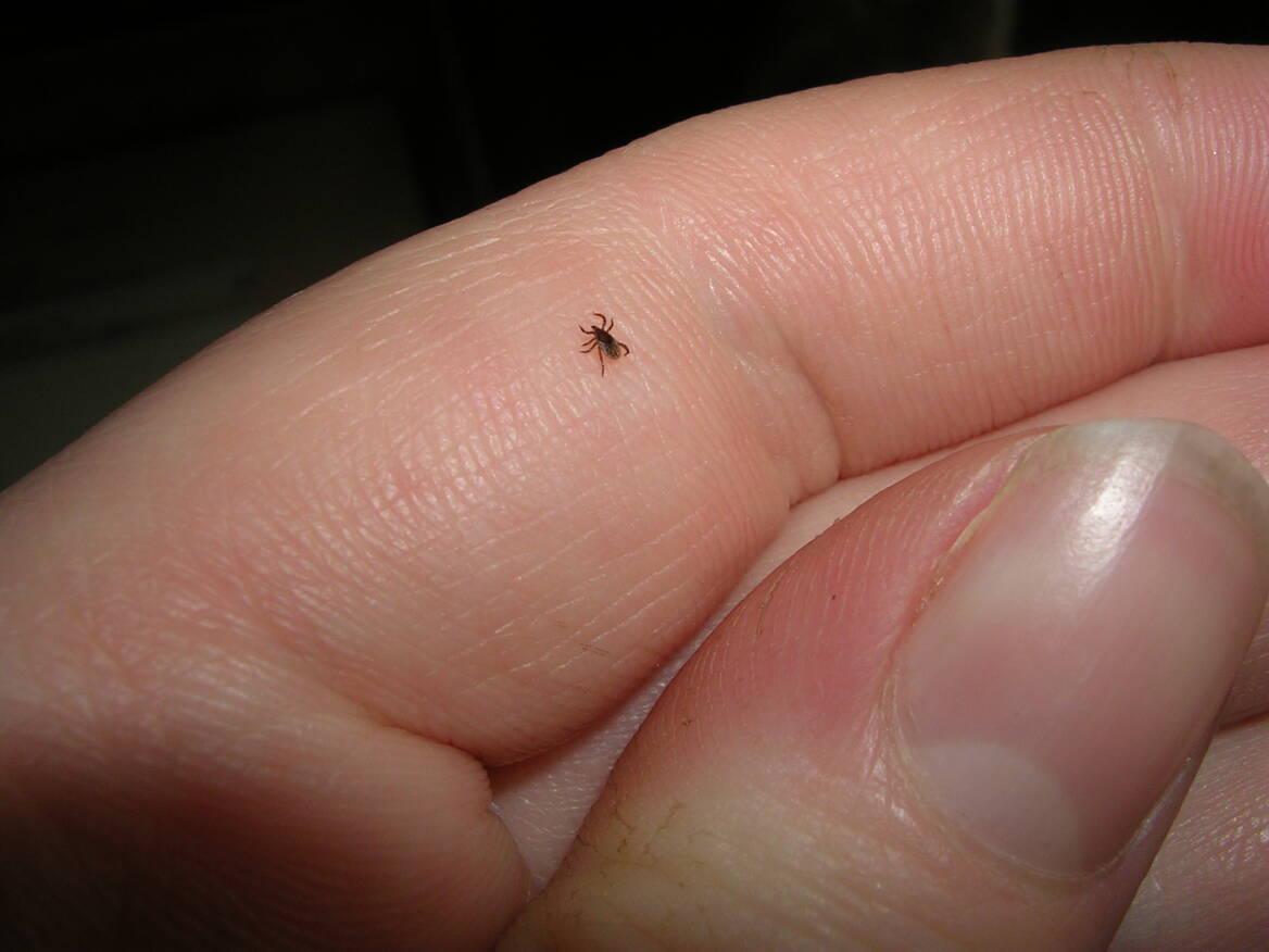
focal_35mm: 38
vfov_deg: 37.7
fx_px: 1393
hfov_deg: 49.0
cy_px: 476
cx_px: 634
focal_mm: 5.8
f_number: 5.6
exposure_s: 1/60.1
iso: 50
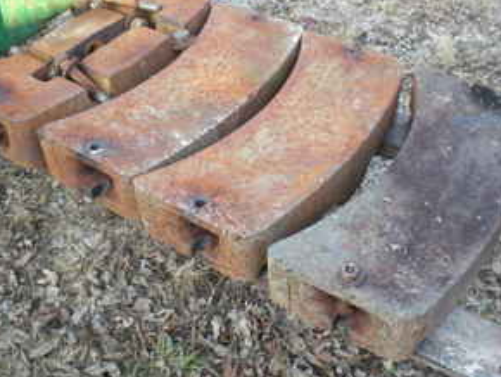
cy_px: 190
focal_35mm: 45
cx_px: 252
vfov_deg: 32.2
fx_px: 652
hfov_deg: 42.0
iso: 100
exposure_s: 1/125
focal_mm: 6.3
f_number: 3.1
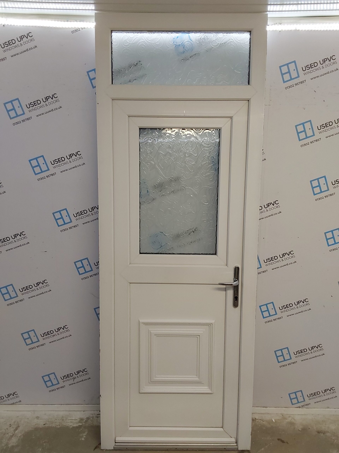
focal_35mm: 28
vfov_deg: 63.4
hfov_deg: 49.7
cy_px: 226
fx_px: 366
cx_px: 170
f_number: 1.9
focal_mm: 2.91
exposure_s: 1/100
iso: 80
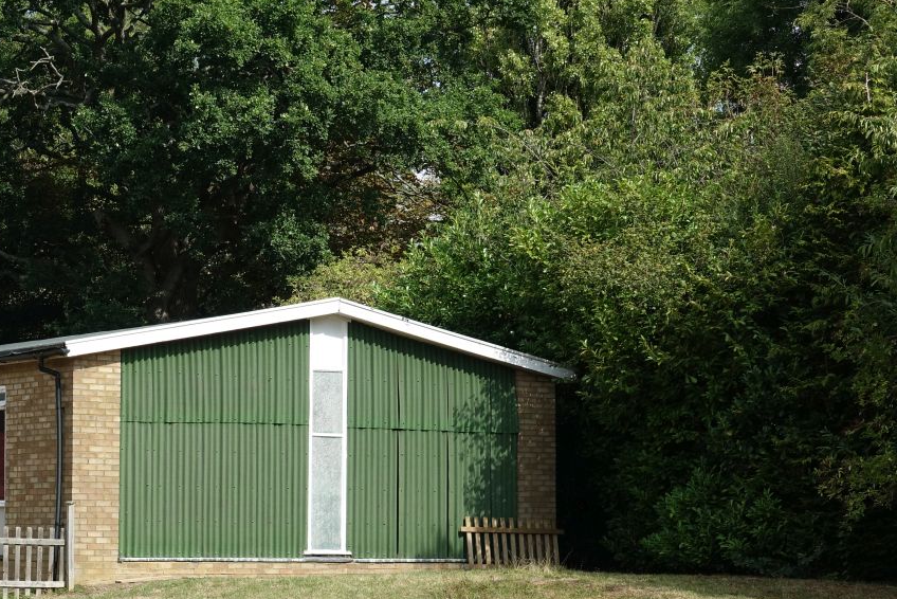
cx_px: 134
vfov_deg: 13.8
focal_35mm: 99
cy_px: 471
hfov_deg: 20.3
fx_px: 2467
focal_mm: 20.49
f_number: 4
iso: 100
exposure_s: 1/500
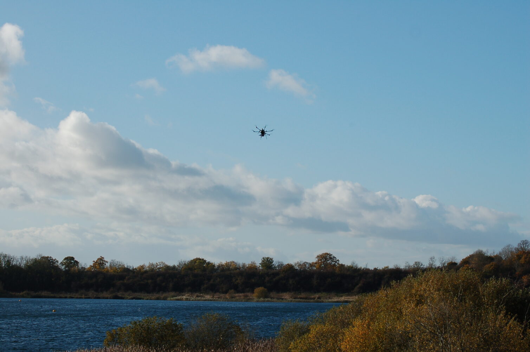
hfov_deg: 19.5
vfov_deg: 13.0
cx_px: 265
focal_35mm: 105
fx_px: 1545
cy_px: 176
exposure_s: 1/400
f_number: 11
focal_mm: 70
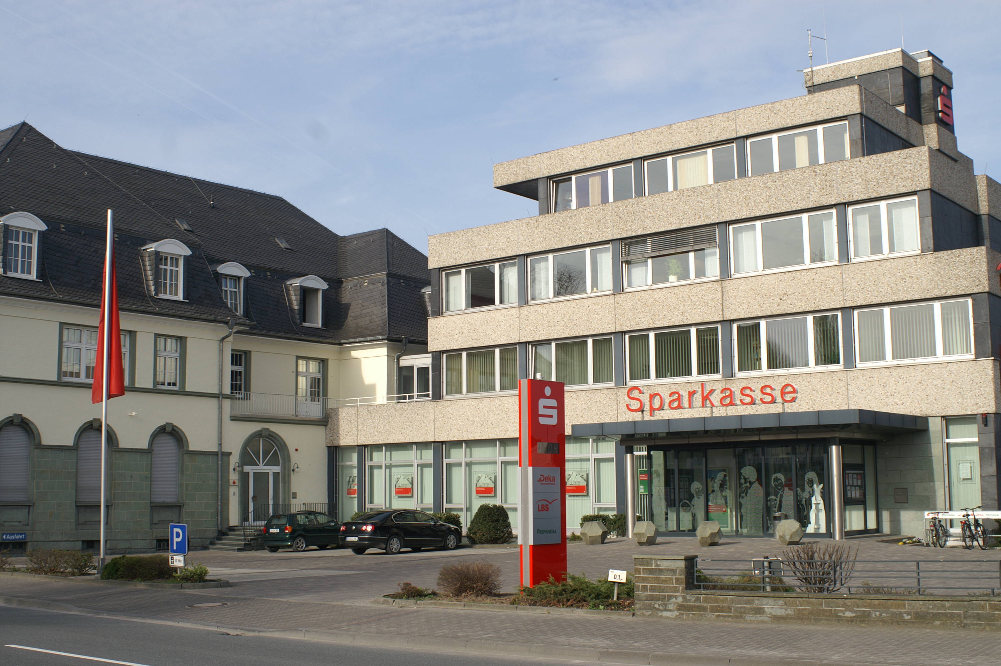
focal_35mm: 42
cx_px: 500
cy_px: 333
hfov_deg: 46.4
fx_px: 1167
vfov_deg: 31.8
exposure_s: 1/250
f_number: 10
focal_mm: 28
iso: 100
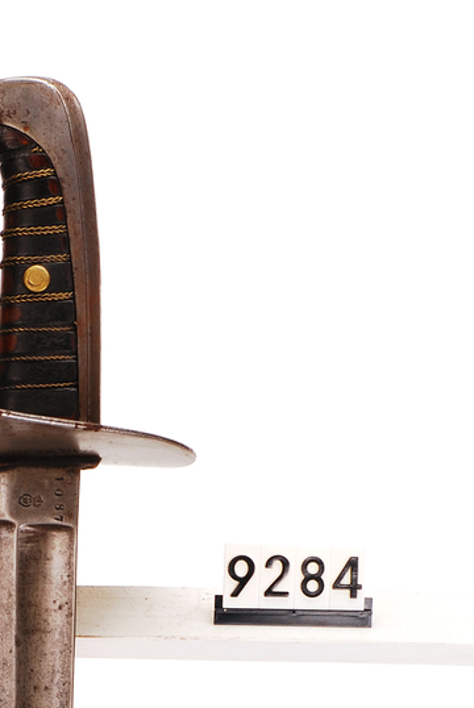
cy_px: 776
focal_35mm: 234
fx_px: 4609
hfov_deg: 5.9
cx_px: 34
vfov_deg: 8.7
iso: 100
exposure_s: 1/60
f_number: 13
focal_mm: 70
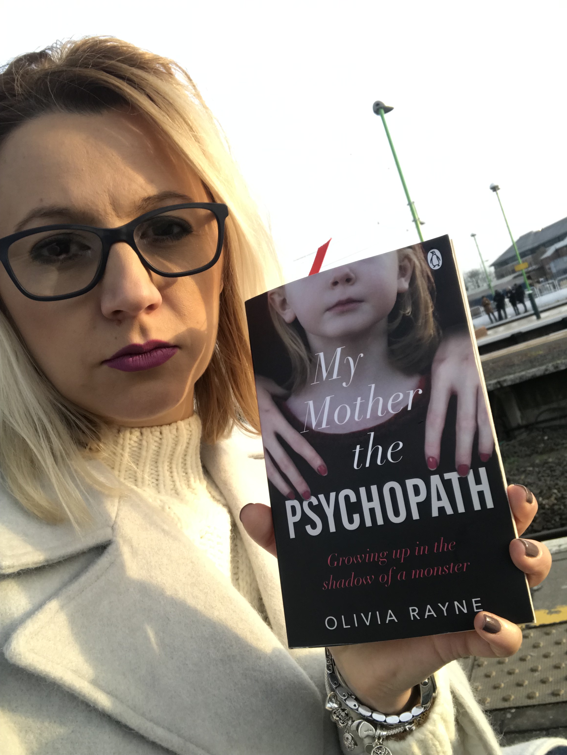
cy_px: 378
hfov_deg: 44.2
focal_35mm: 32
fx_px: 698
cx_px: 284
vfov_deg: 56.8
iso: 25
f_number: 2.2
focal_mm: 2.87
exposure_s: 1/100
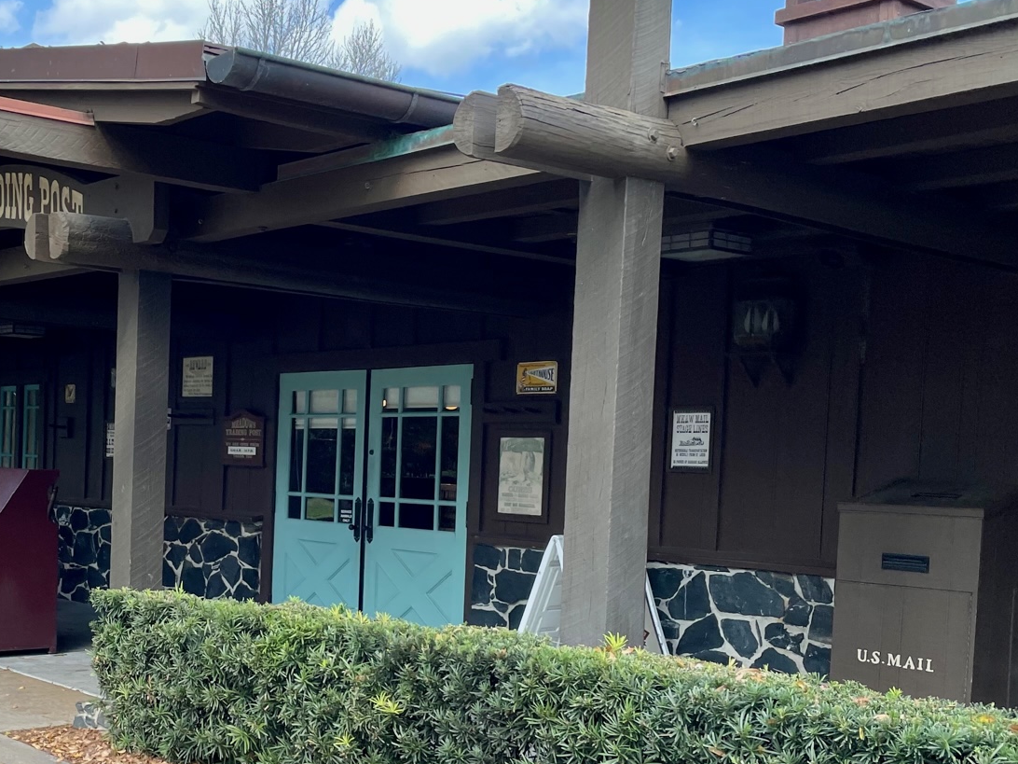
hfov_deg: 38.4
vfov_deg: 30.0
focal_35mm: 48
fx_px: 1412
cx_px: 225
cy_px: 512
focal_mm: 4.2
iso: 32
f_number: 1.6
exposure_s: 1/553
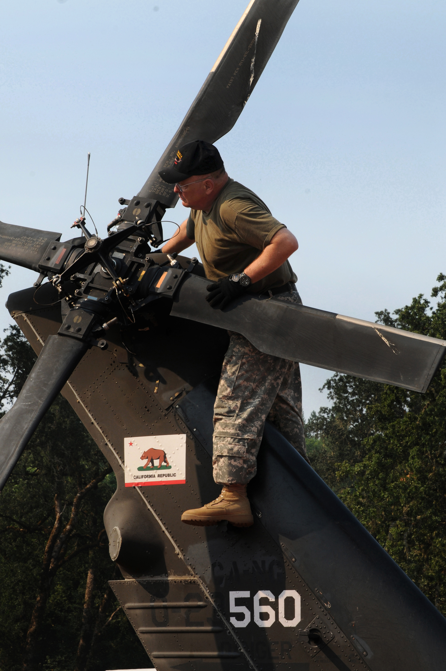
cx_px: 223
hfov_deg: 13.0
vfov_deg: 19.5
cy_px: 336
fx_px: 1956
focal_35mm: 105
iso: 200
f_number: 16
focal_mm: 70
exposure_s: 1/160
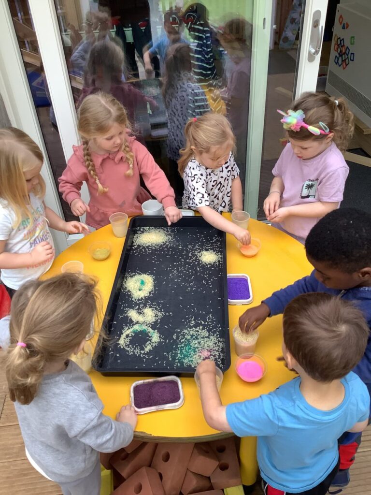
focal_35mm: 31
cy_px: 248
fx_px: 443
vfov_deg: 58.4
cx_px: 186
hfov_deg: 45.4
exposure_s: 1/50
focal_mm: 3.3
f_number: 2.4
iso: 64
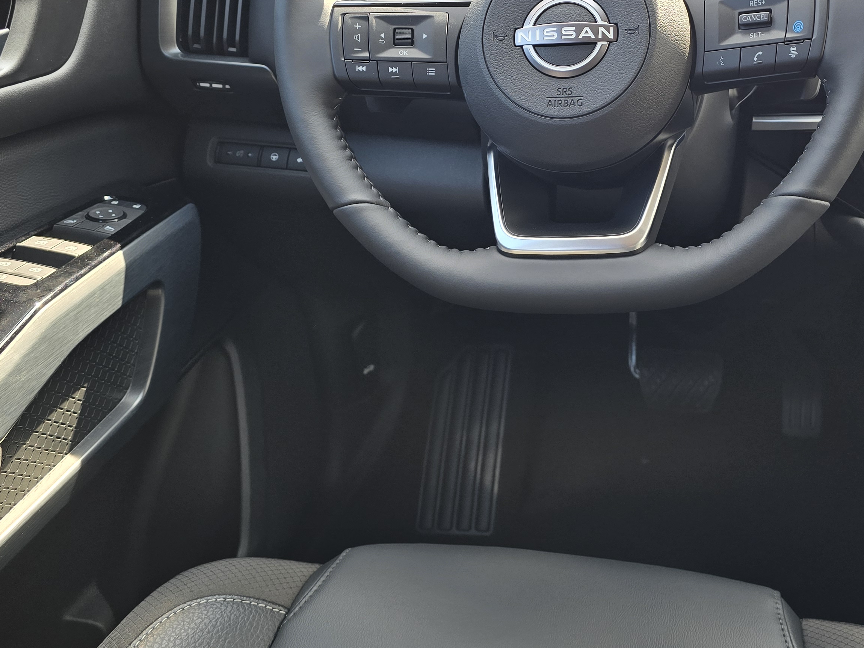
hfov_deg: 46.1
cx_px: 570
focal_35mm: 40
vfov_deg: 35.8
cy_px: 247
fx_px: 998
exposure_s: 1/120
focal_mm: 6.3
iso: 25
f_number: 1.7
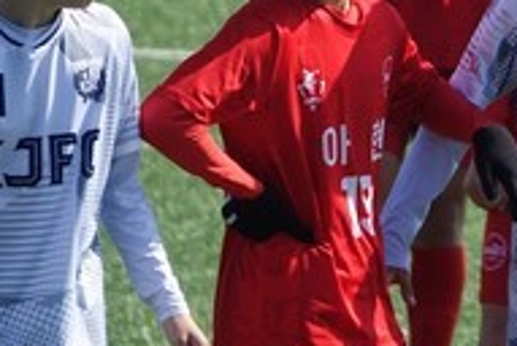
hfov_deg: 1.1
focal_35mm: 1880
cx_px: 715
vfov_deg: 0.7
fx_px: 27040
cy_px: 62
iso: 100
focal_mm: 220
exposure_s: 1/640
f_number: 4
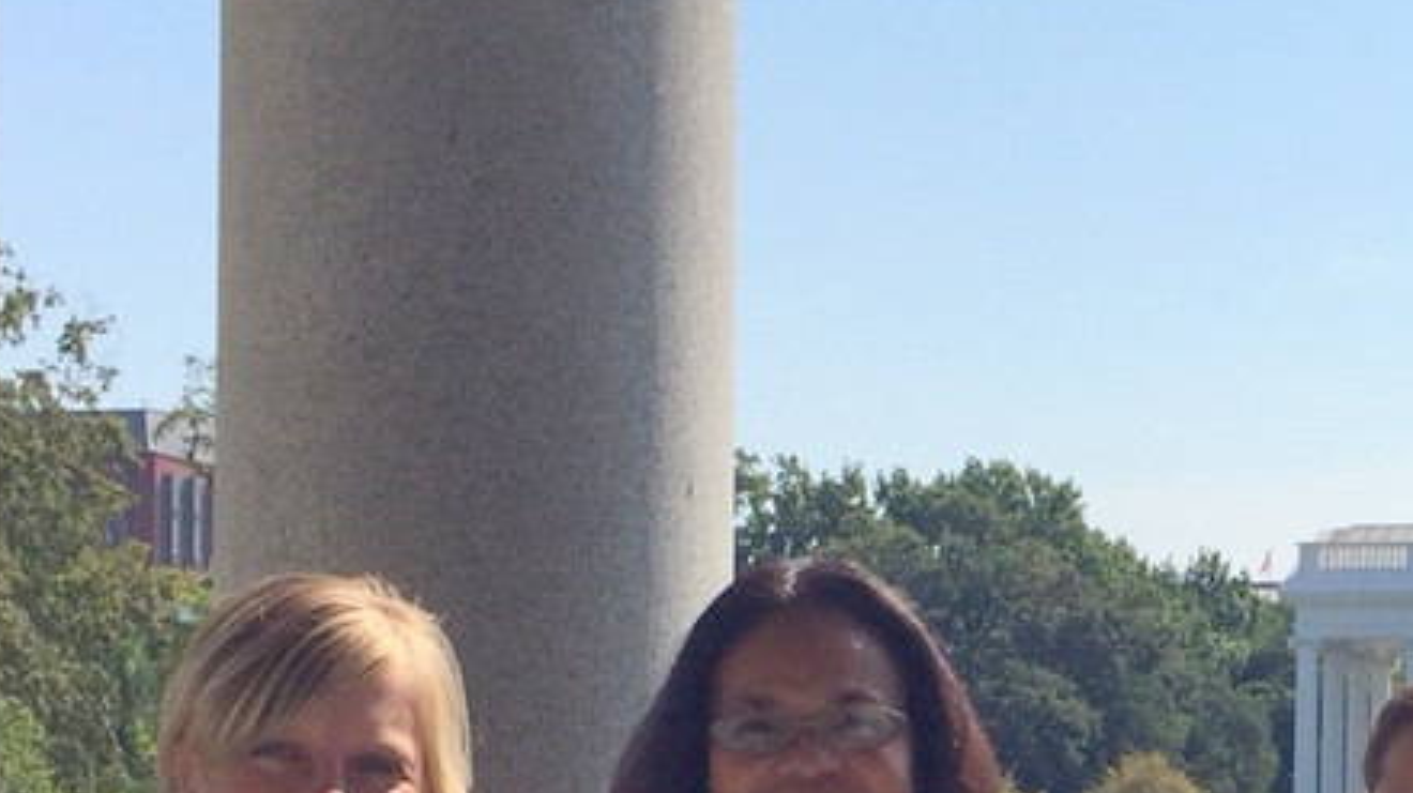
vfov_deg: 12.8
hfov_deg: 22.6
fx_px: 3445
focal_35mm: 92
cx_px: 1288
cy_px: 931
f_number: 2.2
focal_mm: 4.15
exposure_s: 1/3597
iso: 32
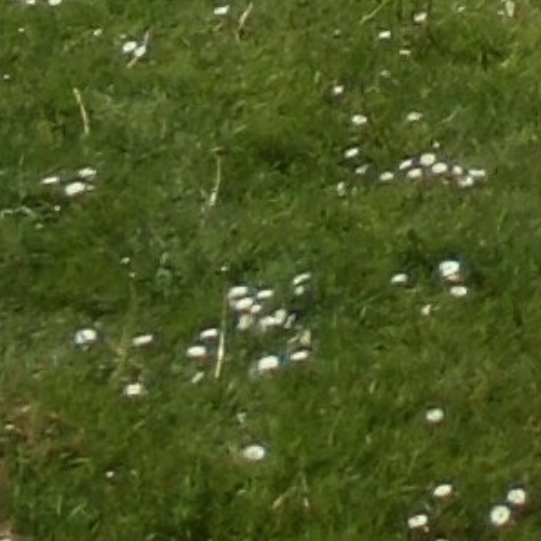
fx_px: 2935
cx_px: -69
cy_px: -792
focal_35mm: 166
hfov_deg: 10.4
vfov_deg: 9.3
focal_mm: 2.9
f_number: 2.8
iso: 57
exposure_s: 1/1499
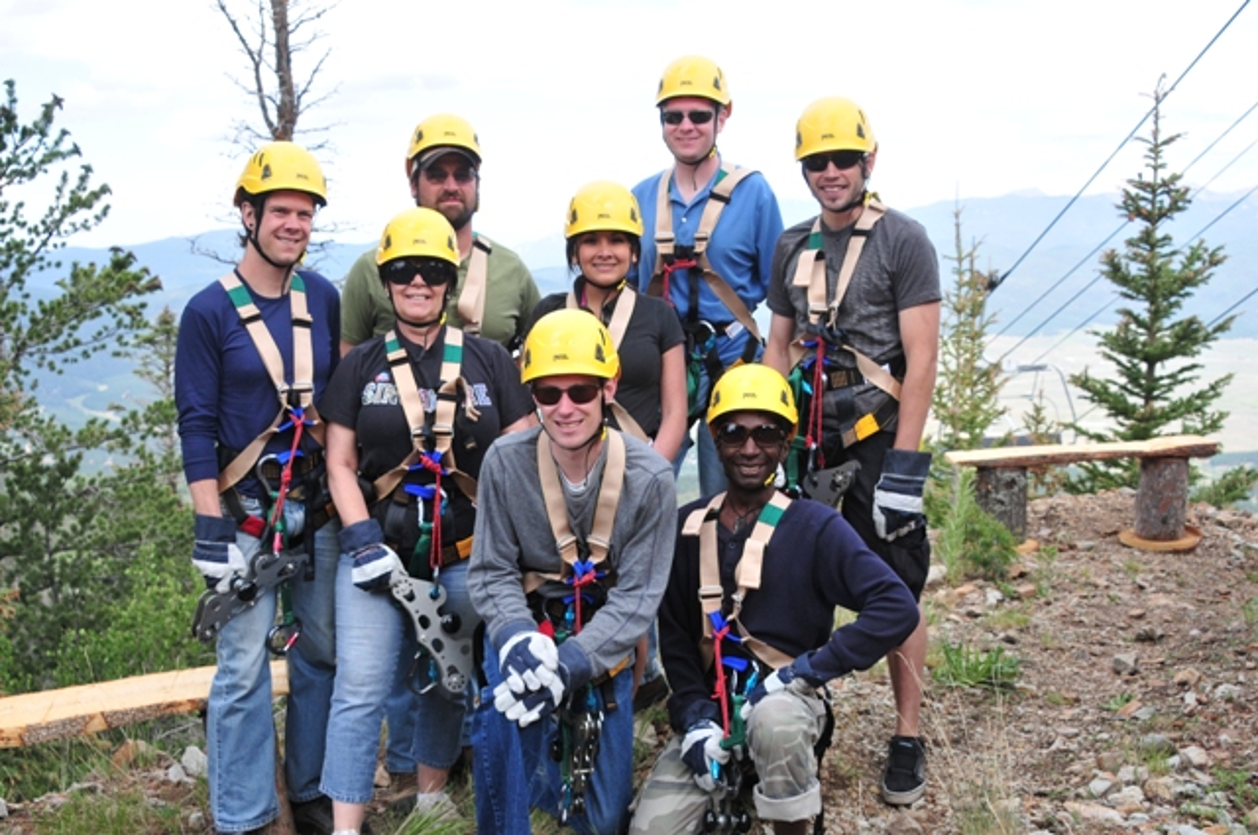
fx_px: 1466
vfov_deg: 31.8
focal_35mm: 42
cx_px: 629
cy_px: 418
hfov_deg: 46.5
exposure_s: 1/320
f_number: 5.6
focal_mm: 28
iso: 640
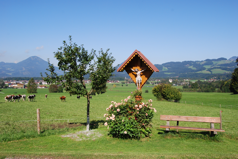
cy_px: 80
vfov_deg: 48.0
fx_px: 179
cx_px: 119
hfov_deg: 67.3
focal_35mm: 27
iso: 180
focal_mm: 18
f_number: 10
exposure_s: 1/250
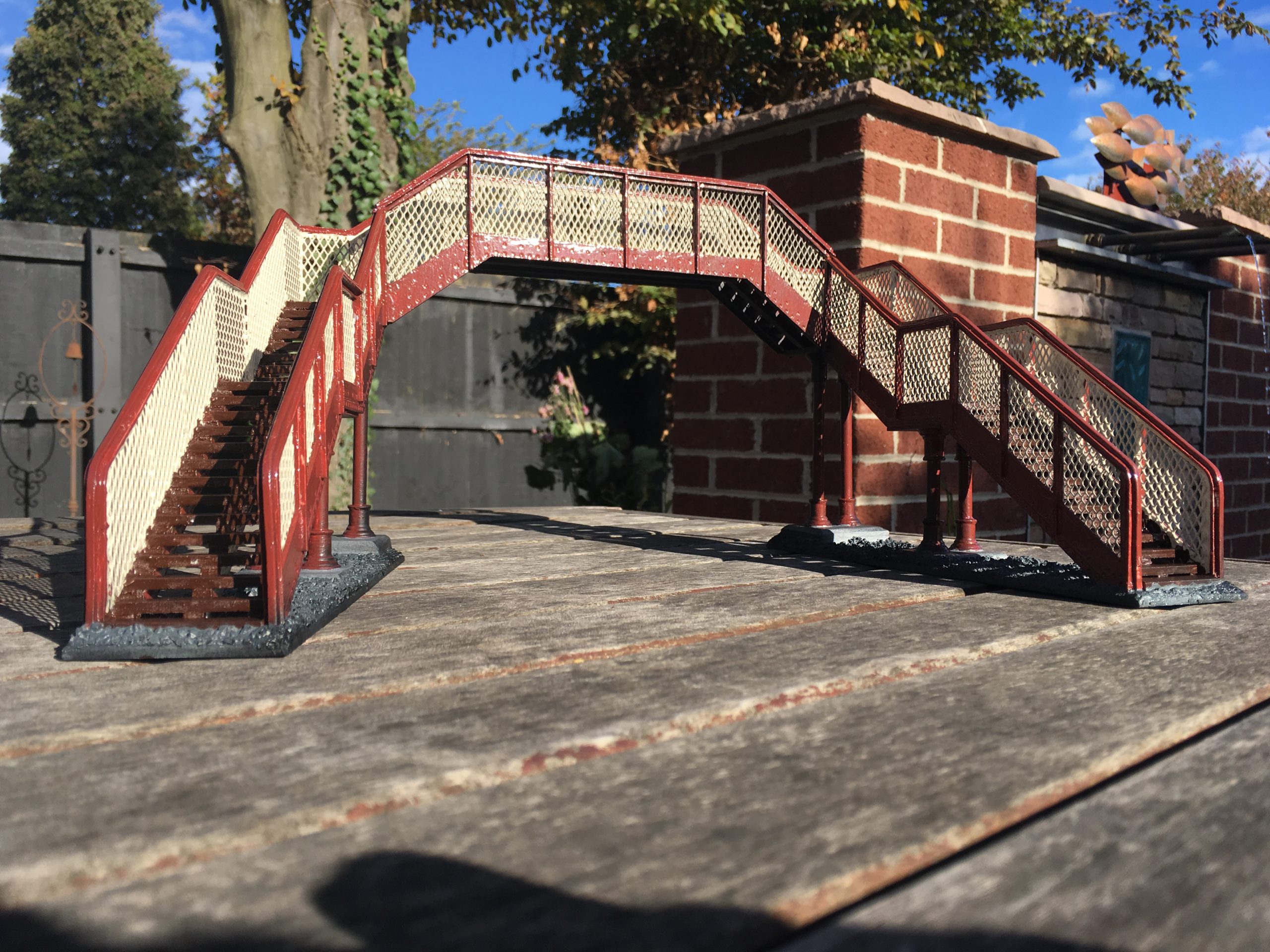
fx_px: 1064
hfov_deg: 61.7
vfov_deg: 48.2
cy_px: 476
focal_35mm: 29
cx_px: 635
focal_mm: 4.15
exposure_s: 1/962
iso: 25
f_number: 2.2
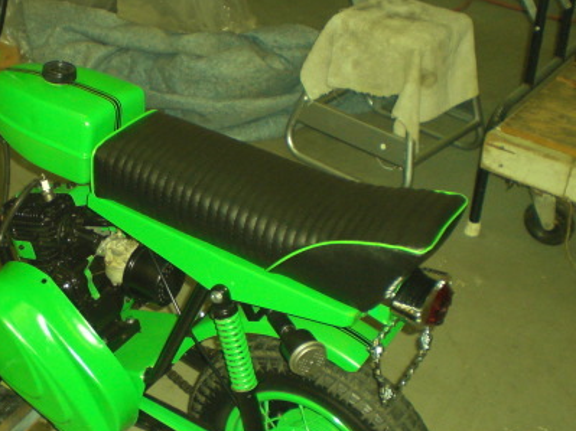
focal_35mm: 61
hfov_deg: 31.1
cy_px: 241
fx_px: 1015
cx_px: 137
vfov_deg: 24.0
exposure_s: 1/60
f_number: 3.1
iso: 200
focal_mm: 6.3
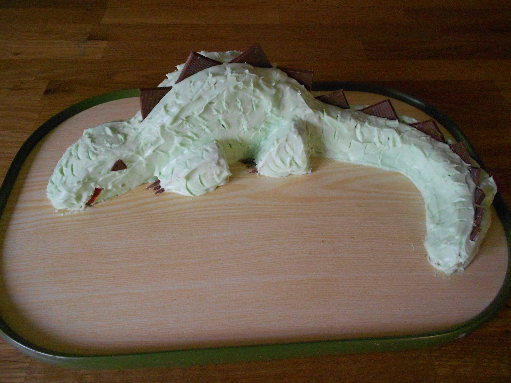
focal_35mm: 26
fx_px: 384
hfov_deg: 67.3
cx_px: 256
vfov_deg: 53.1
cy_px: 192
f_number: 3.2
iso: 500
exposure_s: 1/30
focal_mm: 4.6
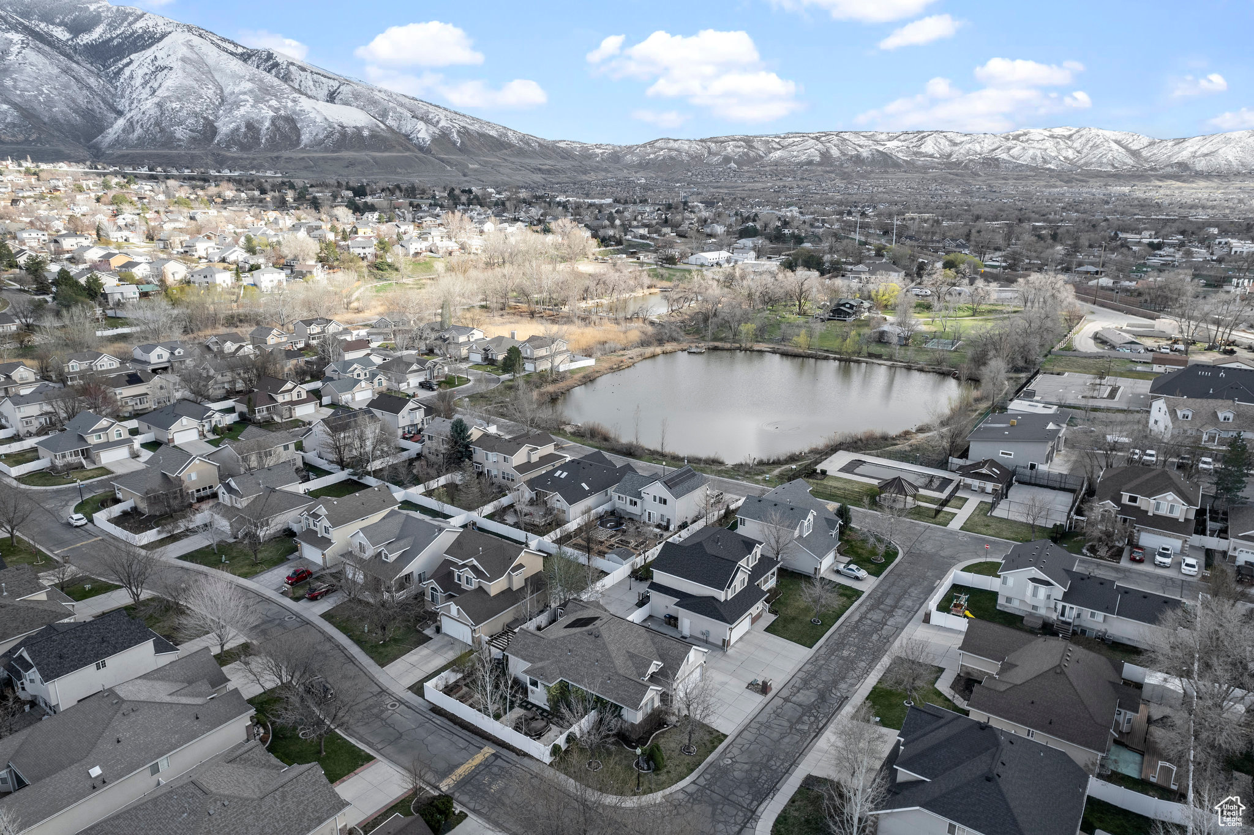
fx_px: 766
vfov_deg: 57.2
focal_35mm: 22
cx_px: 627
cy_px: 418
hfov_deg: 78.6
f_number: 2.8
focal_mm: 8.38
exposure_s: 1/400
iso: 100
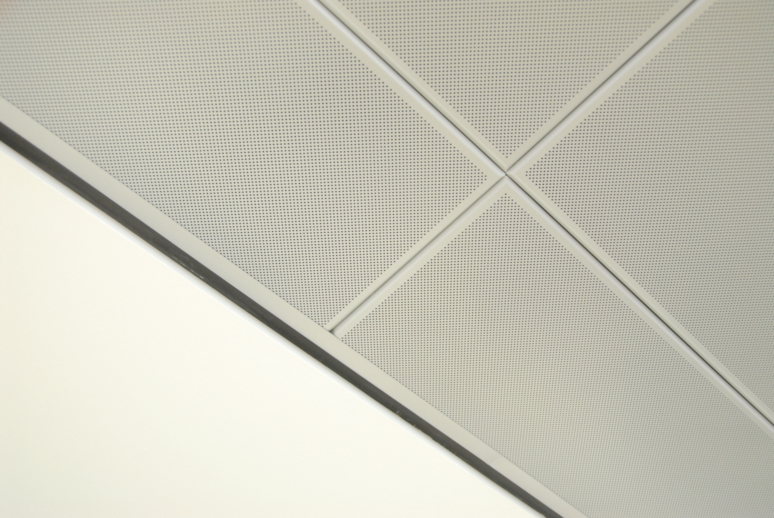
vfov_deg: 37.0
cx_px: 387
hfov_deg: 53.1
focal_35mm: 36
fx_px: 775
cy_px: 259
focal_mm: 24
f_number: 3.8
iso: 1250
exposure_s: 1/30
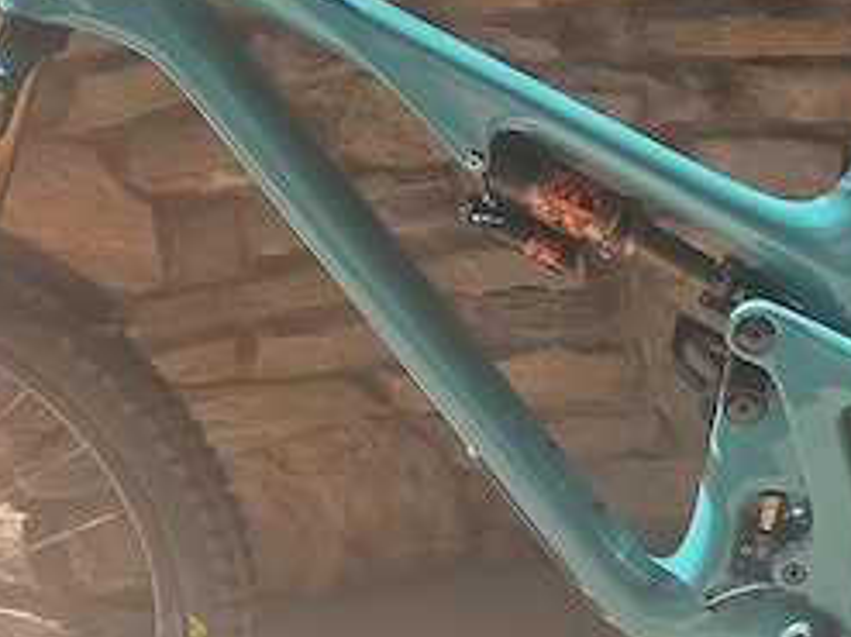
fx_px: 2310
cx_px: 675
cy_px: 269
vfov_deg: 15.7
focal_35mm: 94
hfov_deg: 20.6
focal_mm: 3
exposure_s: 1/962
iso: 16
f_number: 1.8
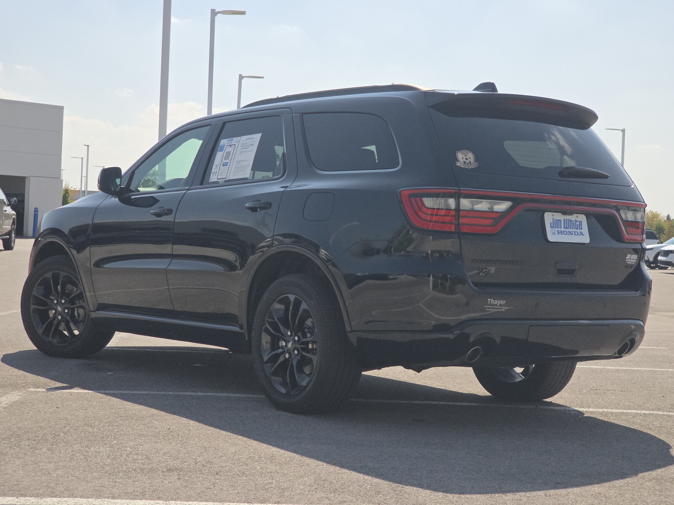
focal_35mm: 69
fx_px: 1343
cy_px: 252
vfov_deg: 21.3
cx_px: 337
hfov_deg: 28.2
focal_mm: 7.9
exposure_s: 1/2715
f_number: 2.4
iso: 50
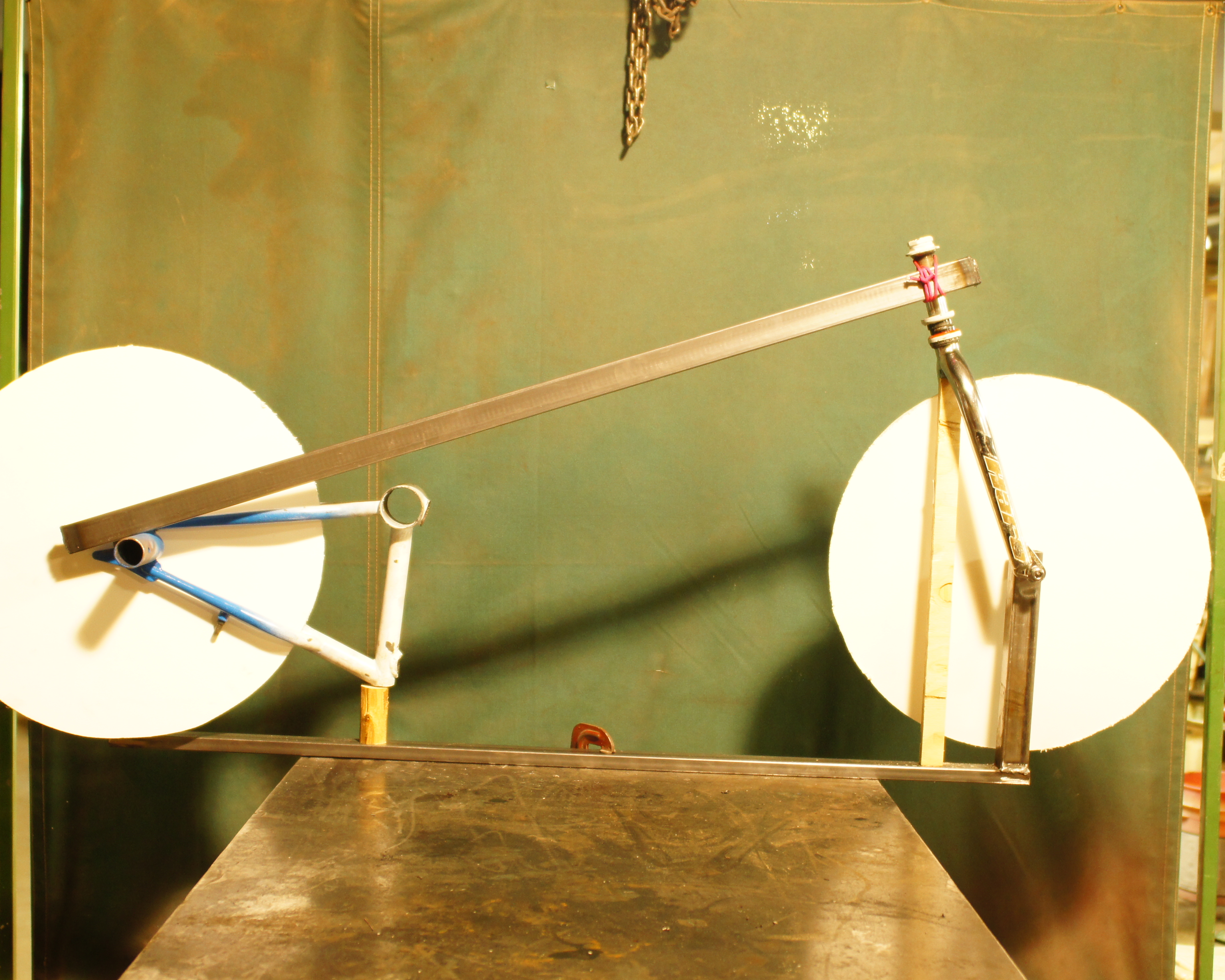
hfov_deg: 41.2
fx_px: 1631
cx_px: 631
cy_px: 493
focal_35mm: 45
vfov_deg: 33.4
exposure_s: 1/30
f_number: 2.8
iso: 800
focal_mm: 24
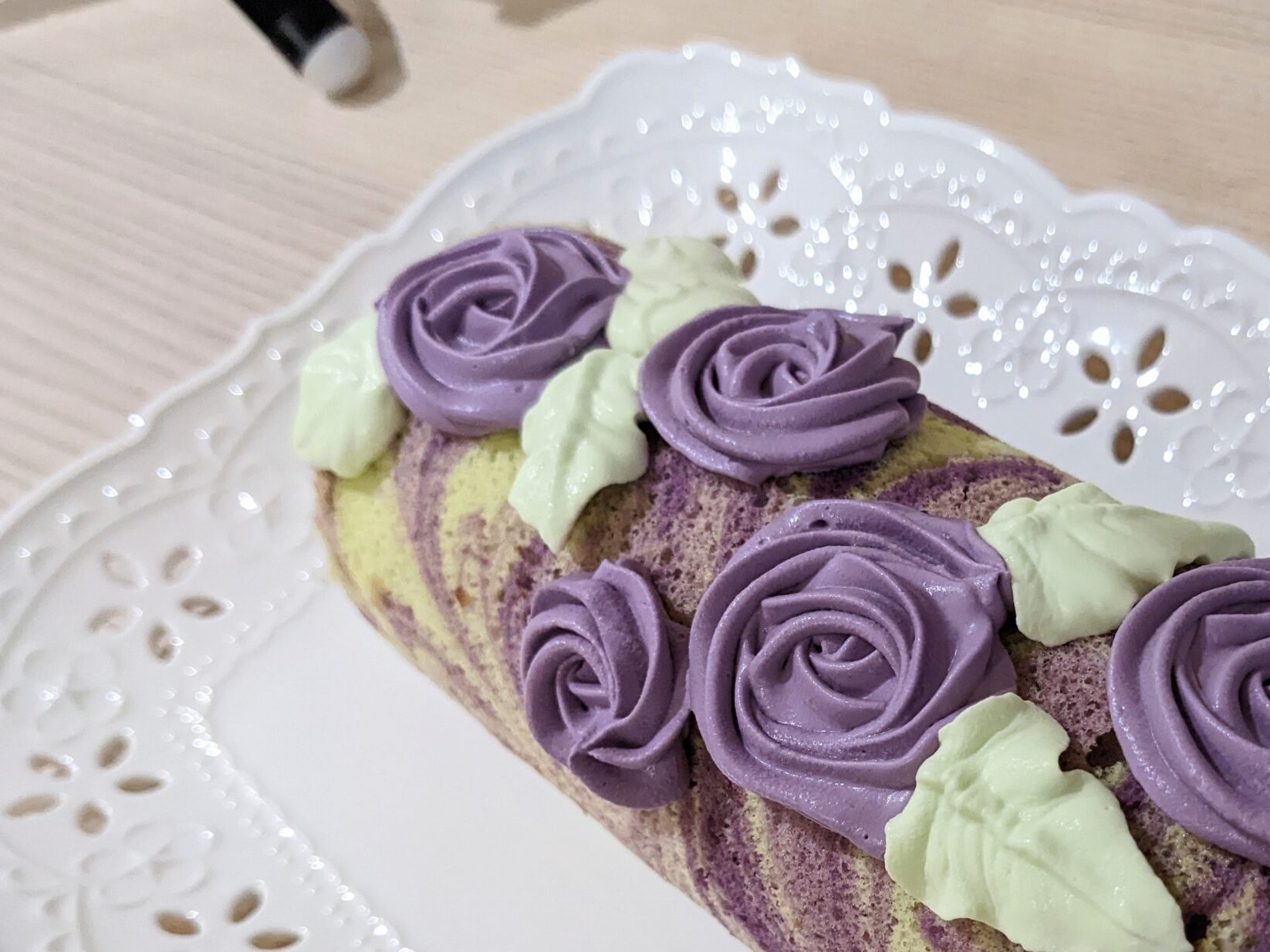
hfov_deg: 43.6
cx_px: 927
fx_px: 1541
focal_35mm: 42
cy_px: 716
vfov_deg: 33.6
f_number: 1.73
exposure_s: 1/60
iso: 614
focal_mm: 4.38
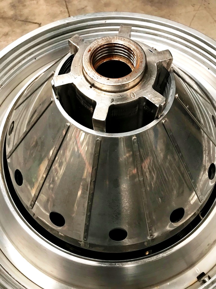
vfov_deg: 63.4
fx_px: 233
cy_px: 144
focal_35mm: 28
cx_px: 108
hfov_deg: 49.7
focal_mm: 3.99
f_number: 1.8
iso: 40
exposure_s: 1/20
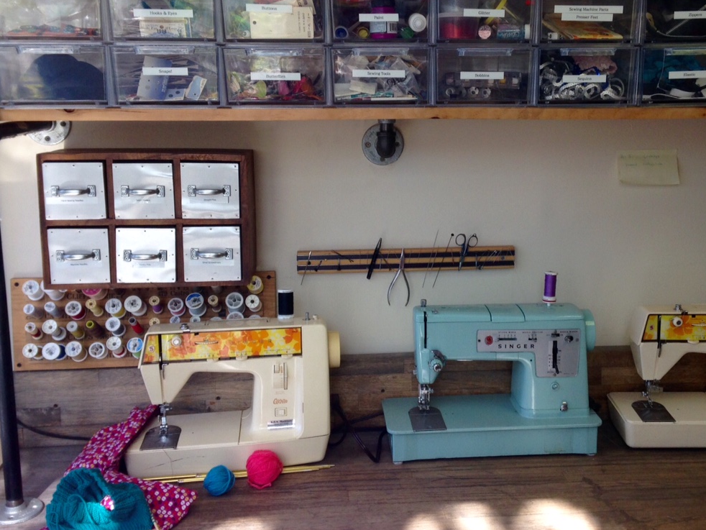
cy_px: 232
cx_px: 402
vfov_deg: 33.6
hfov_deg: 43.7
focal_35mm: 43
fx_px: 877
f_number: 2.4
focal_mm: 4.12
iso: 50
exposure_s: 1/120
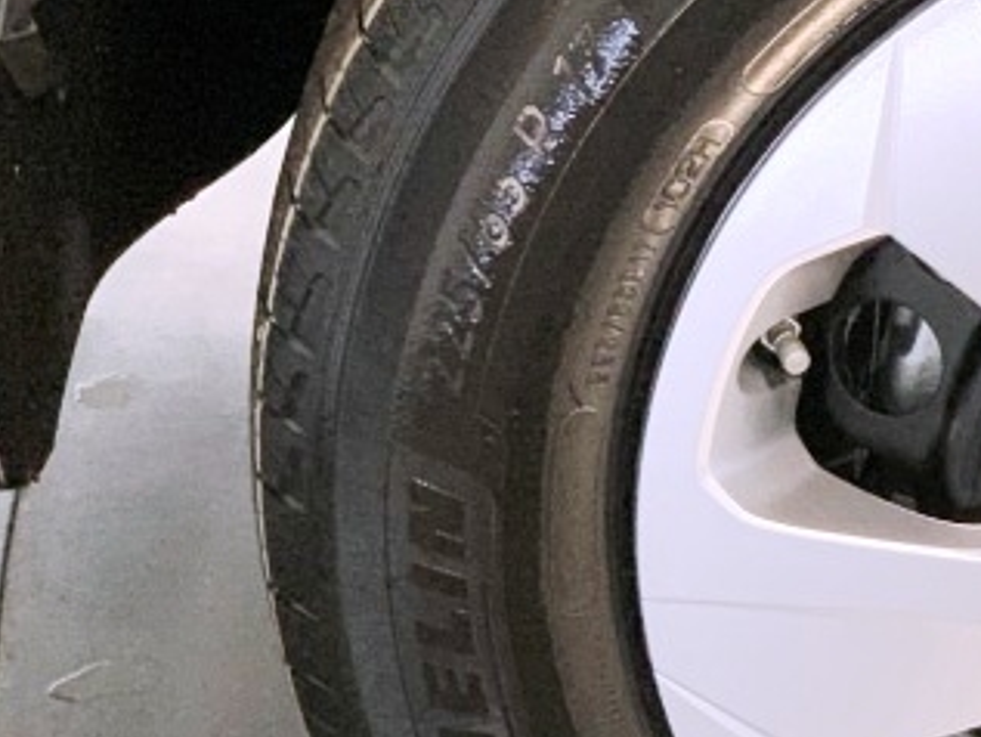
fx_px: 4763
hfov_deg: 11.4
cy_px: 415
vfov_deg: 8.8
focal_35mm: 168
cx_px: 1368
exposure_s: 1/30
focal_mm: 6
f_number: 2.4
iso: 640
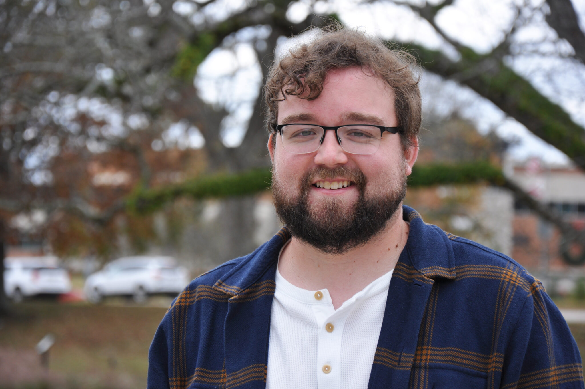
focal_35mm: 158
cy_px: 194
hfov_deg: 13.1
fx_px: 2556
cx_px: 292
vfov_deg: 8.7
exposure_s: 1/200
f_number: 7.1
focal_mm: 105
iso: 200
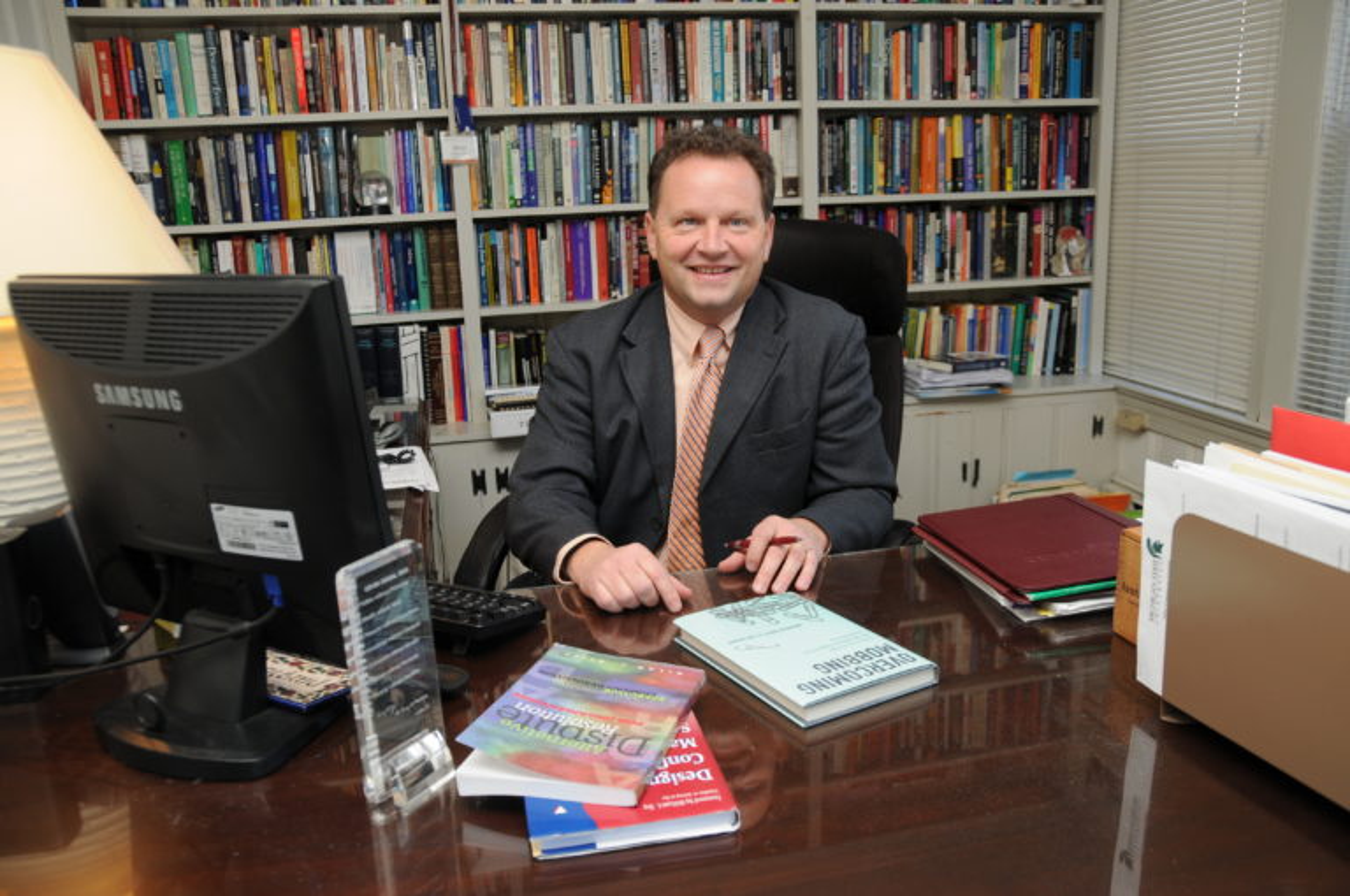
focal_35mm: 30
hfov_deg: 62.0
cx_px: 675
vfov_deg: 43.5
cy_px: 448
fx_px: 1124
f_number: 5
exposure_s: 1/60
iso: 200
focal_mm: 20
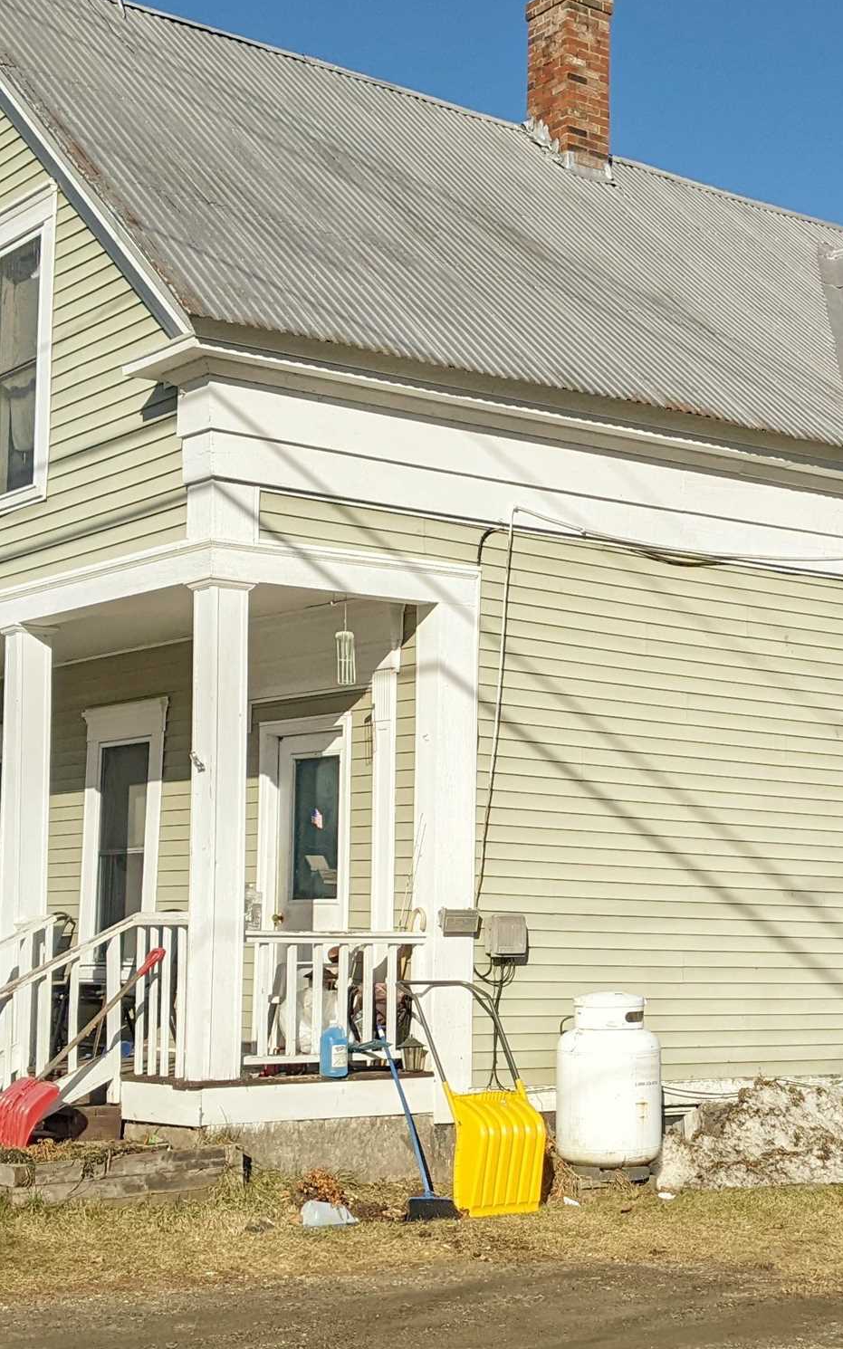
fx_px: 2169
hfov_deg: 21.8
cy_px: 777
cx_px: 651
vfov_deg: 34.5
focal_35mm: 59
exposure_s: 1/7812
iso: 71
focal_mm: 4.44
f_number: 1.8
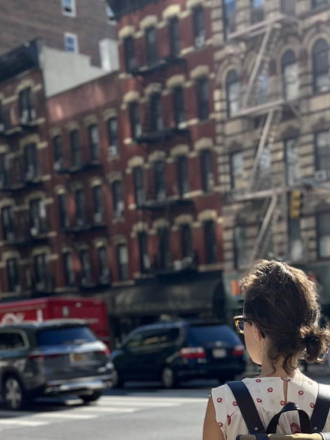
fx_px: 840
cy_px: 498
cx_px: 294
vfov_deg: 26.8
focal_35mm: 66
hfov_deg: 21.8
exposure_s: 1/2632
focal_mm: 5.1
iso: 50
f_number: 1.6
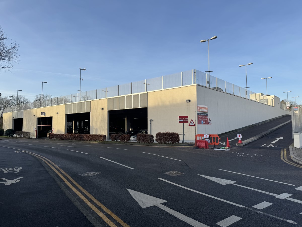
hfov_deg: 71.6
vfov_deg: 56.8
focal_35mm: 24
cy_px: 114
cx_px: 151
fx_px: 209
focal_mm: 6.86
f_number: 1.78
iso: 80
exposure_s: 1/2041
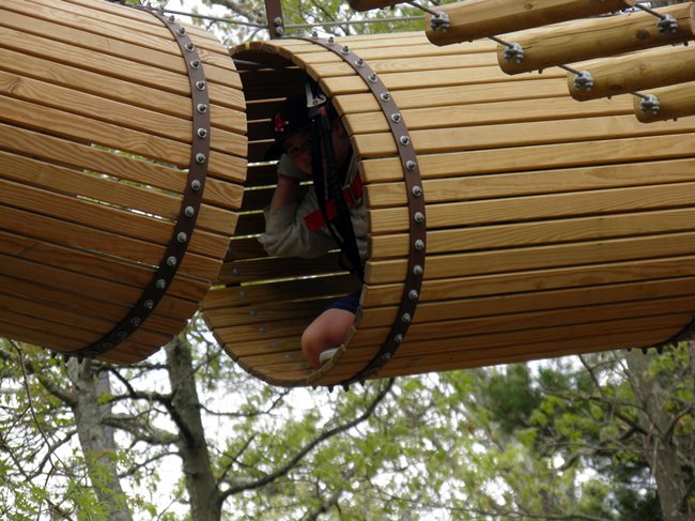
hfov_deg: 6.2
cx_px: 348
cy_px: 260
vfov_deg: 4.6
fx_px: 6442
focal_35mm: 321
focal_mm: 57.7
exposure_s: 1/125
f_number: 4.3
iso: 50
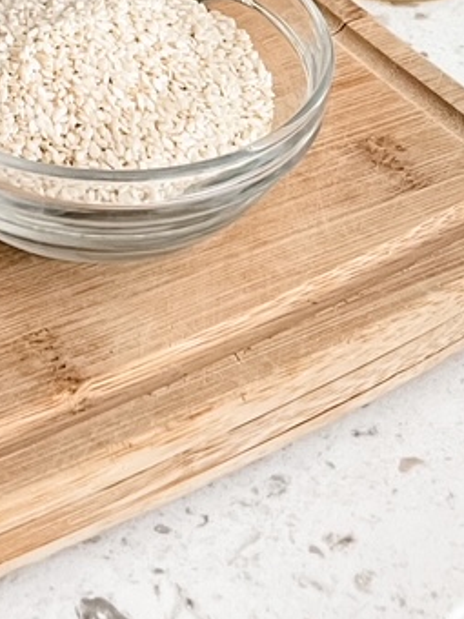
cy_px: -335
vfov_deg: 17.7
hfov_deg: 14.7
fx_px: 1751
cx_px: -42
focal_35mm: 98
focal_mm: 4.2
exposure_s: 1/80
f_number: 1.6
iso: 125
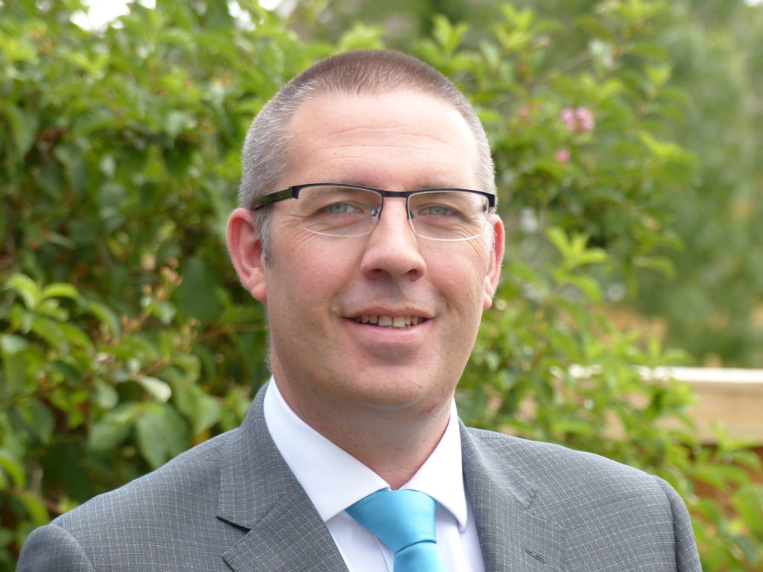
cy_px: 286
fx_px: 4651
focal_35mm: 211
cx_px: 382
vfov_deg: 7.0
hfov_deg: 9.4
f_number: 2.8
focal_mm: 37.9
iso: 100
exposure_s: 1/160
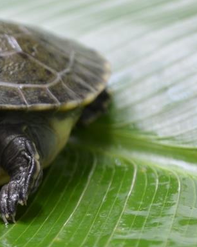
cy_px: 208
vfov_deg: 12.1
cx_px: -126
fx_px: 1151
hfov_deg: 9.4
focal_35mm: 158
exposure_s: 1/60
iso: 400
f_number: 7.1
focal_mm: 42
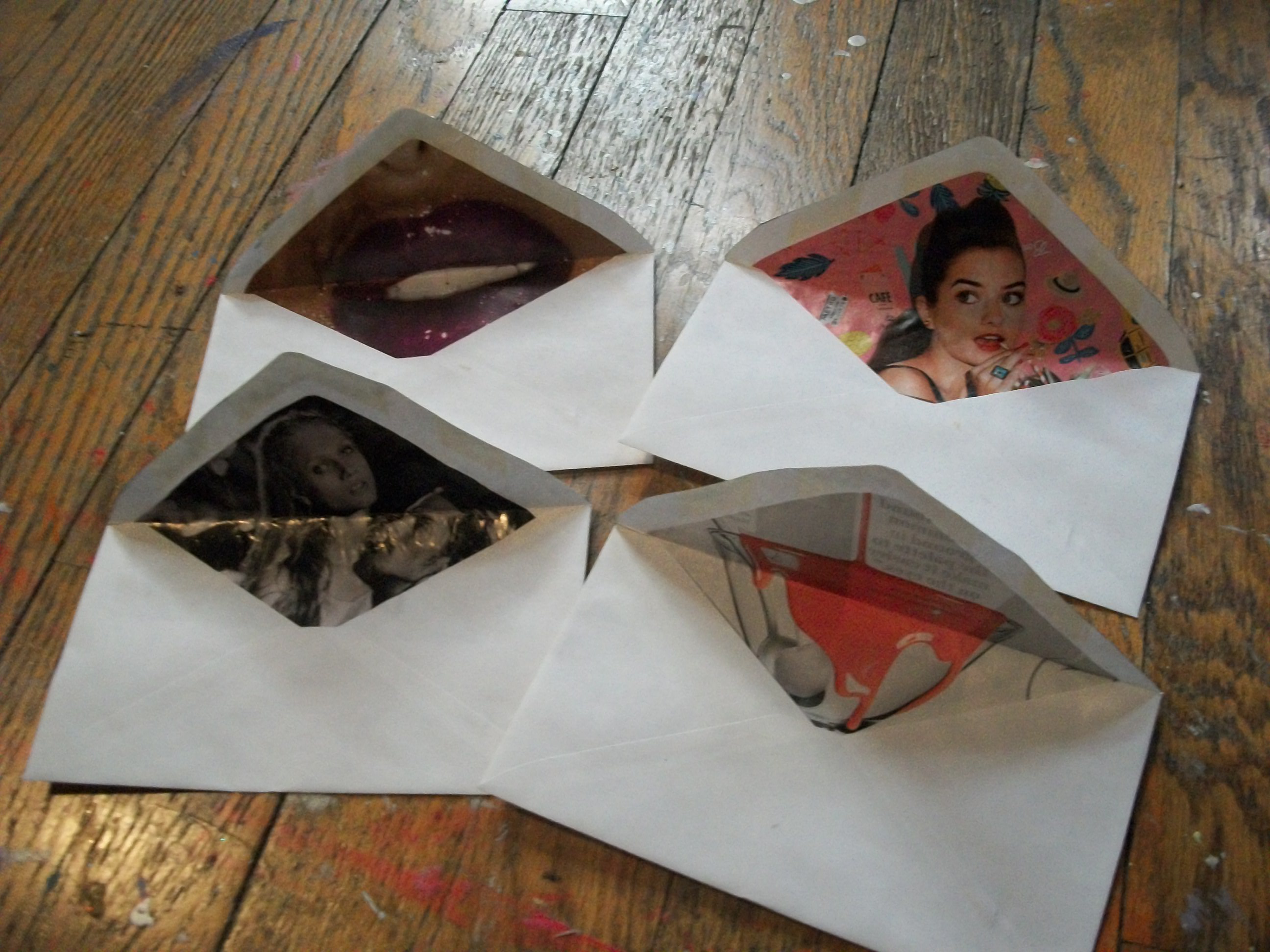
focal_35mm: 32
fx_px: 1174
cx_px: 635
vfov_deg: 44.2
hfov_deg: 56.8
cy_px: 476
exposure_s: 1/20
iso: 400
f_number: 2.9
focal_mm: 5.7
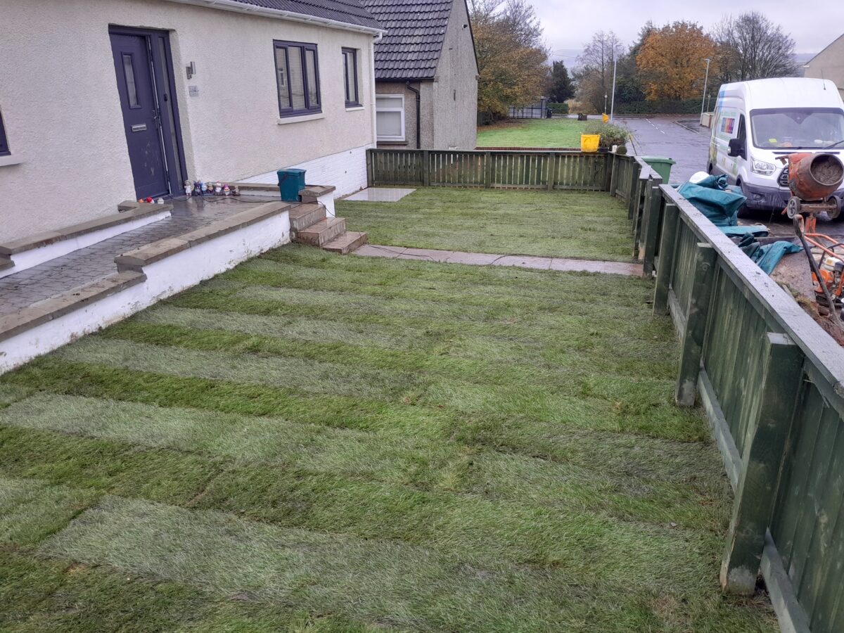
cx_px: 422
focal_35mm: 26
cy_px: 316
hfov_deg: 67.3
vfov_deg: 53.1
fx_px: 634
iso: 40
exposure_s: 1/100
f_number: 1.8
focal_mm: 3.98
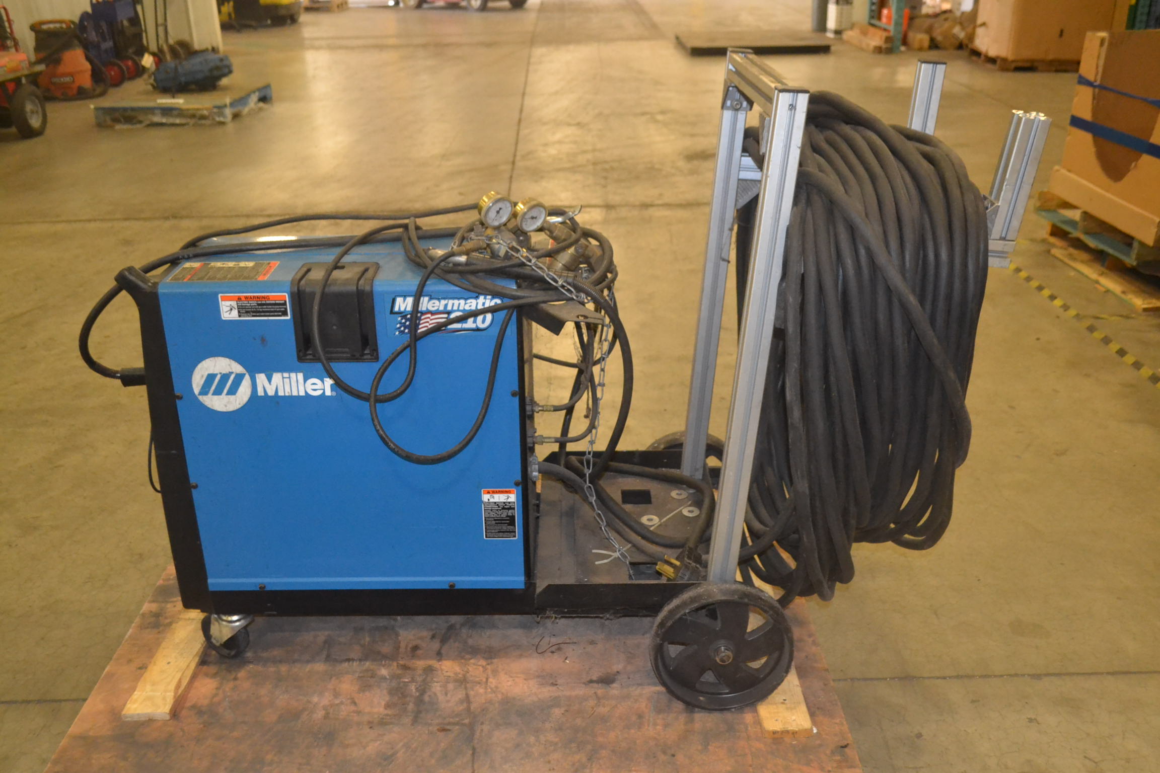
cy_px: 386
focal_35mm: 33
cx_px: 580
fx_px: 1063
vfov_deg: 40.0
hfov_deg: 57.2
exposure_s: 1/60
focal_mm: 22
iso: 3200
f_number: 3.8
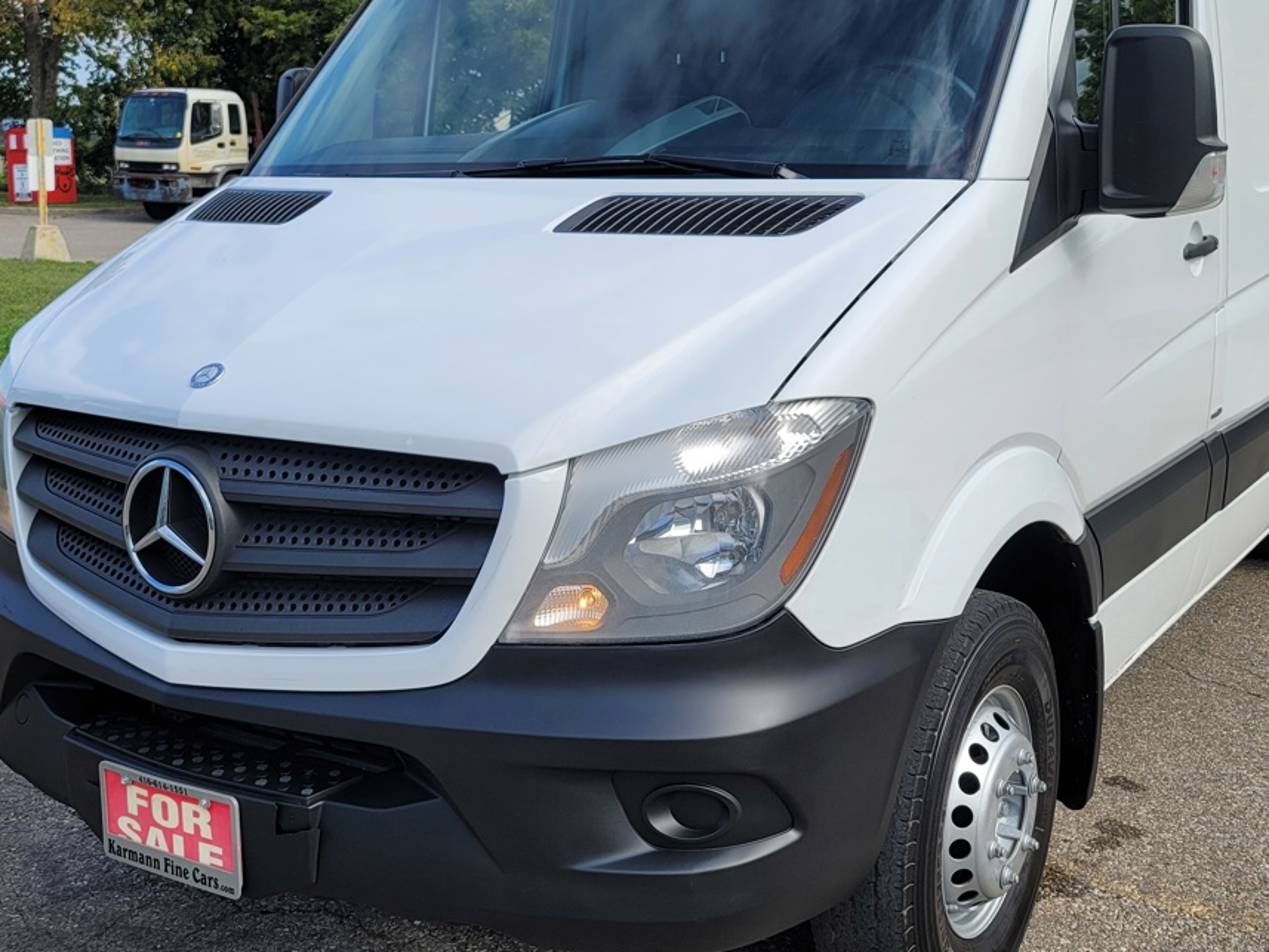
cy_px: 348
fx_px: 1540
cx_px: 652
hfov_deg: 44.8
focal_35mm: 42
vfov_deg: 34.2
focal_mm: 7
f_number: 1.8
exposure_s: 1/690
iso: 20
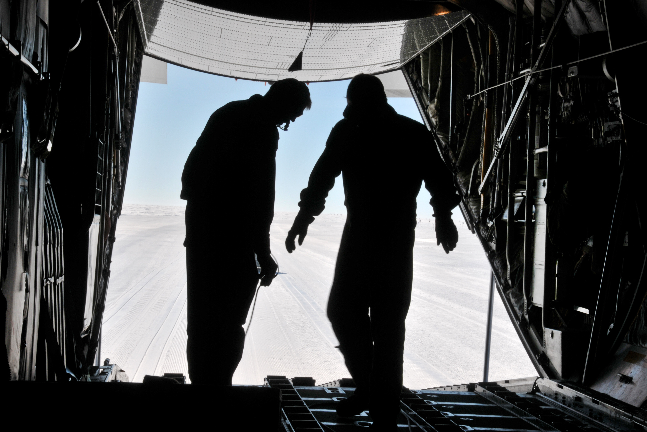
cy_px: 216
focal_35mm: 75
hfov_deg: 27.0
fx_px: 1348
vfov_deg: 18.2
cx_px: 324
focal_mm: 50
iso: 160
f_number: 32
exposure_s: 1/100
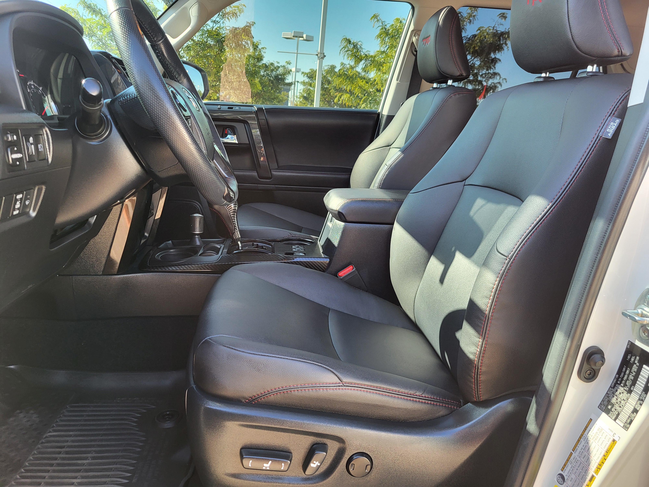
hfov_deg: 67.3
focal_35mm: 26
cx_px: 324
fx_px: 487
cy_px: 244
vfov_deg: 53.1
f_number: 1.8
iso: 50
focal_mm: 5.4
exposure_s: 1/120
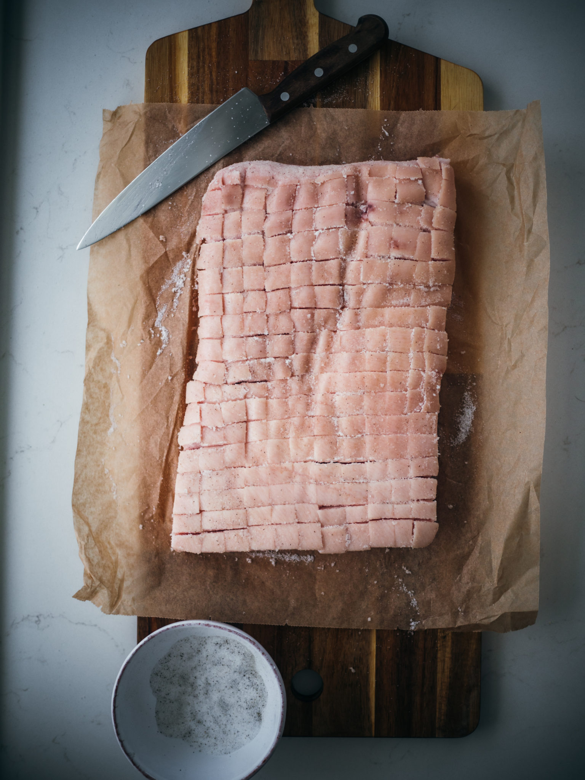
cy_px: 390
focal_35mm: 50
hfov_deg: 29.1
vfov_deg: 38.2
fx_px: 1127
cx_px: 292
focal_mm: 25
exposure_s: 1/60
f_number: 1.8
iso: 200
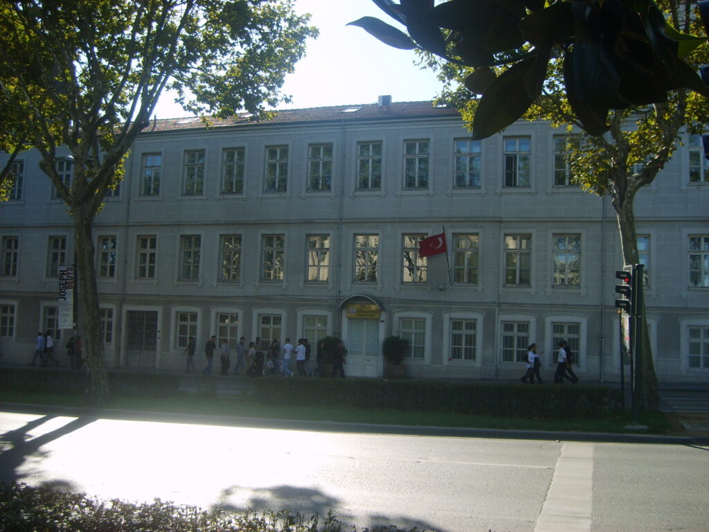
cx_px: 354
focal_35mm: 35
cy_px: 266
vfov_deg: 40.7
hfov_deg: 52.6
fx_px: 717
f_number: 2.8
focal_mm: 5.8
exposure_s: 1/500
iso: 50
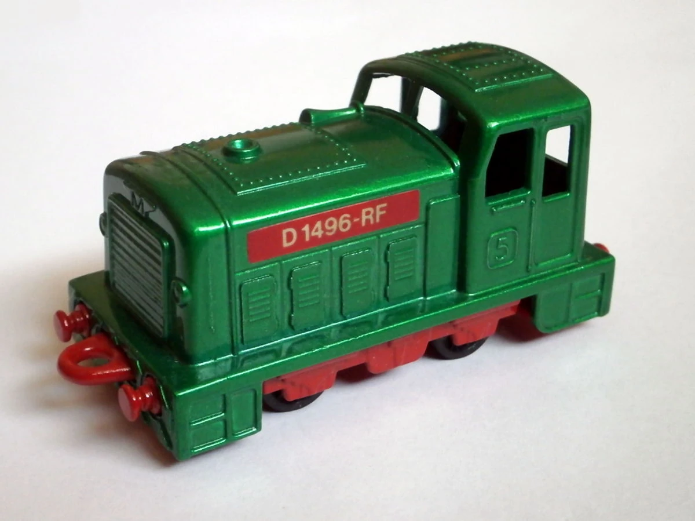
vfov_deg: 30.9
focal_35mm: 47
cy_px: 260
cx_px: 348
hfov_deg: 40.4
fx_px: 943
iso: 320
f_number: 3.4
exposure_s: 1/40
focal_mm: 8.3
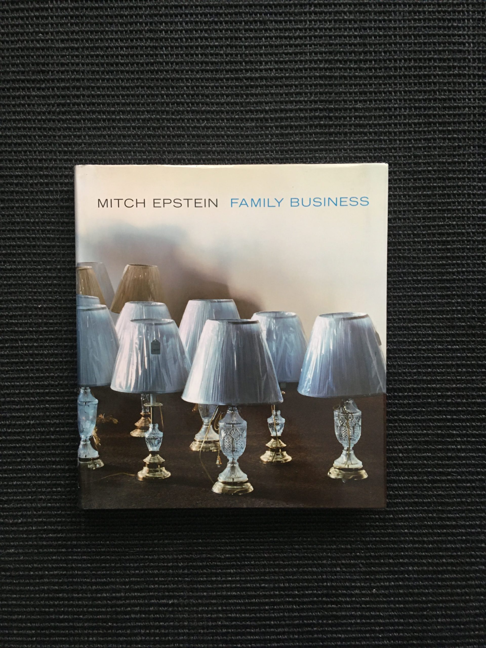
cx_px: 243
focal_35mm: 29
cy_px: 324
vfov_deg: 61.7
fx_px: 543
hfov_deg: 48.2
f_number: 2.2
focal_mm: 4.15
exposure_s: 1/33
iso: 160
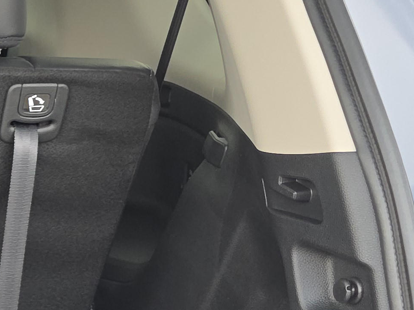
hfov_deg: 16.4
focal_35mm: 95
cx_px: -381
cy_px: 304
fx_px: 1136
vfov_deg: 15.3
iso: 50
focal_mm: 6.3
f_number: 1.7
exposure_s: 1/180
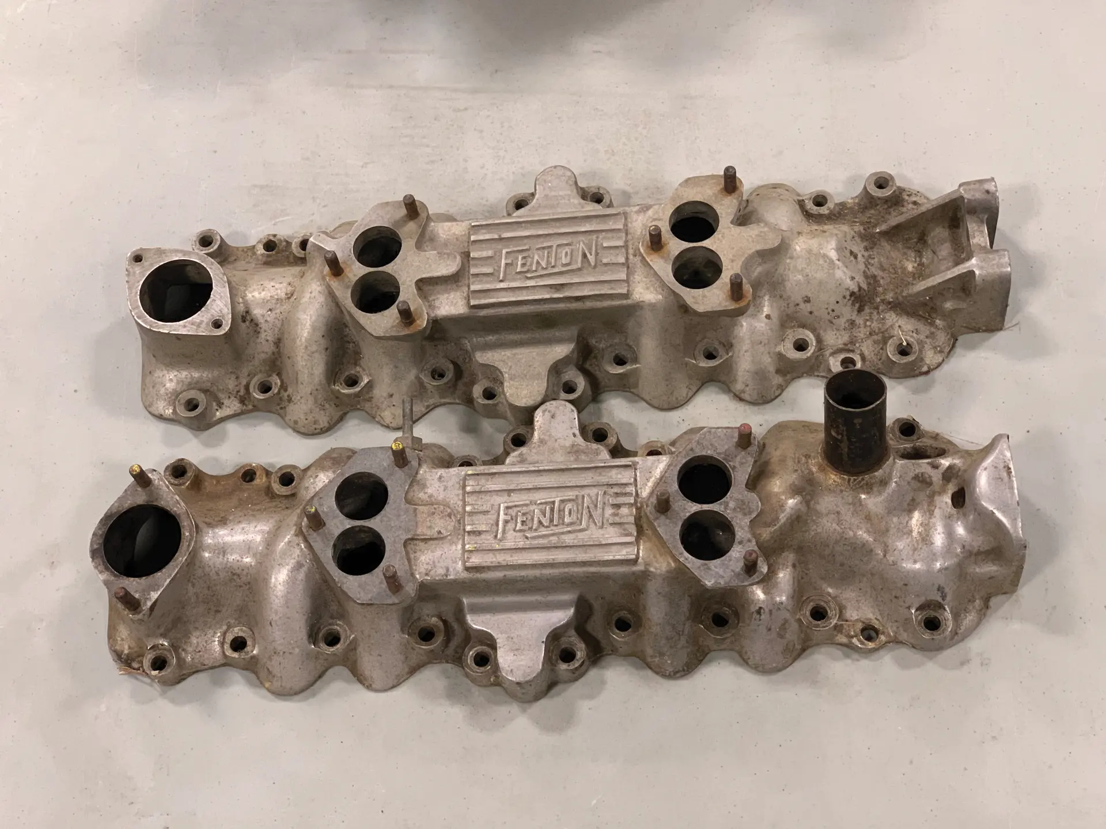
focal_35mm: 52
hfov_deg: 36.8
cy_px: 414
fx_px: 1661
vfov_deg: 28.0
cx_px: 553
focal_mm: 6
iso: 200
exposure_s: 1/60
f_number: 2.4
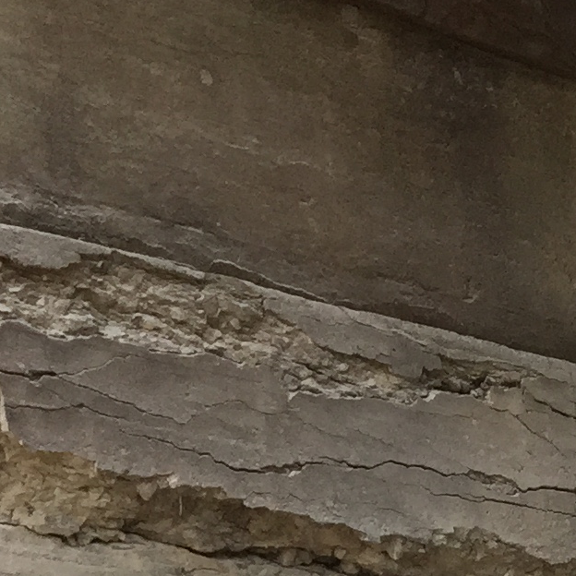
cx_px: 1417
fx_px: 2523
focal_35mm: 134
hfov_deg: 10.9
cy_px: 1015
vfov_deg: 12.0
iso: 32
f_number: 2.2
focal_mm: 4.15
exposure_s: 1/460
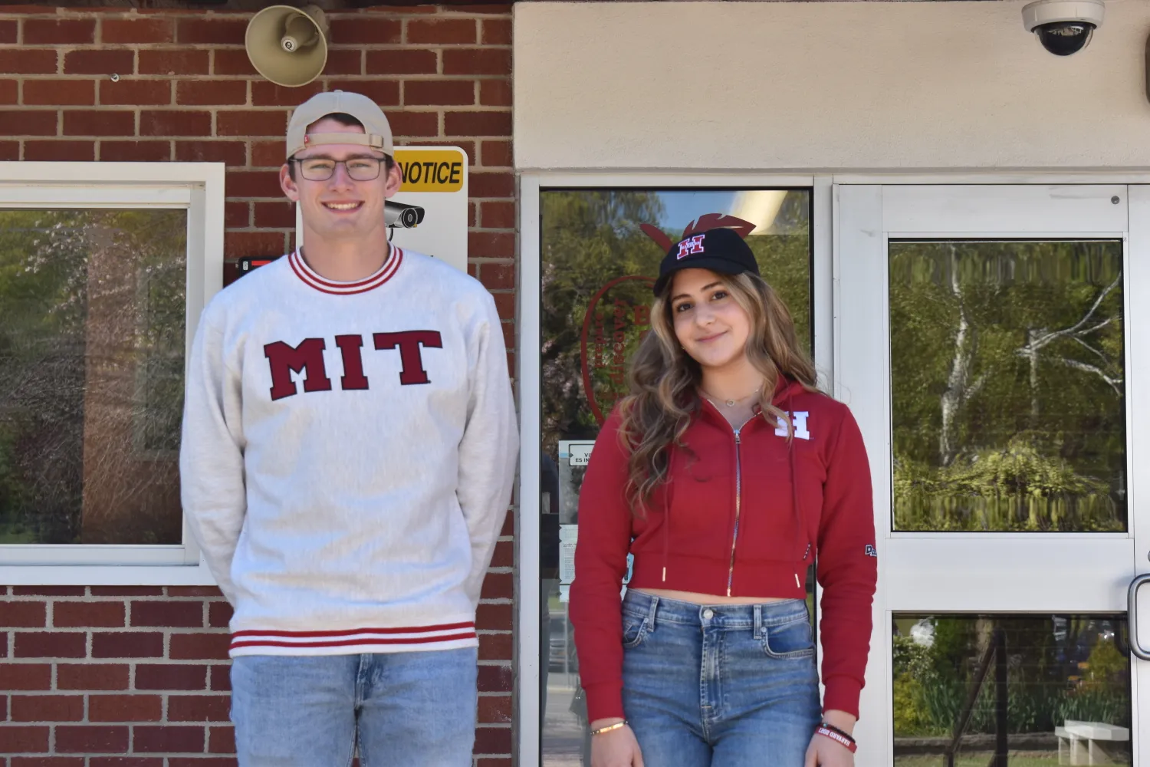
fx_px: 2491
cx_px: 575
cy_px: 384
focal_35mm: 78
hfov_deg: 26.0
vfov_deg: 17.5
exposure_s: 1/250
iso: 200
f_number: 8
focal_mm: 52
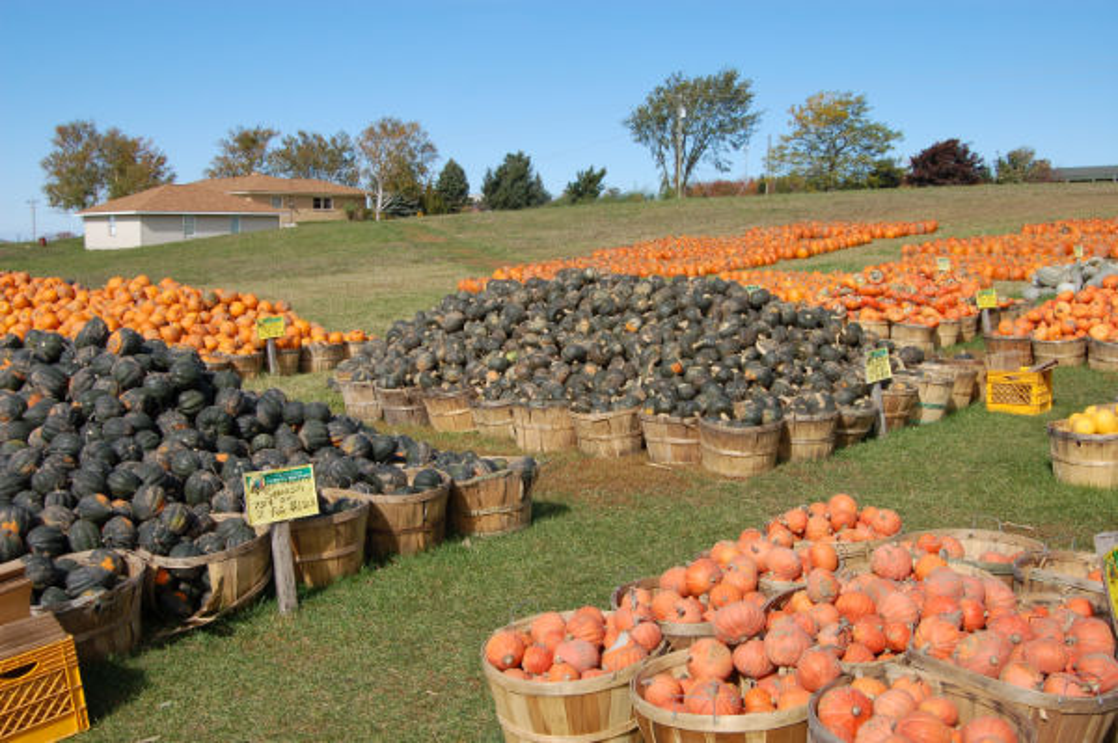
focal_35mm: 39
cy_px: 372
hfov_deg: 49.6
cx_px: 559
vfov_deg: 34.2
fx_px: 1210
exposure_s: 1/400
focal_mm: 26
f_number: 10
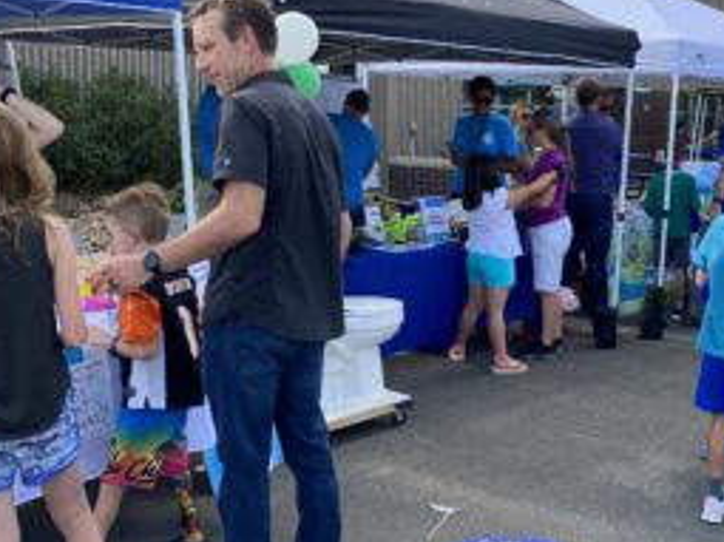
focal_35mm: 49
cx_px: 463
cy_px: 292
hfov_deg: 38.6
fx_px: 1024
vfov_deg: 29.6
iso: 32
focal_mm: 4.25
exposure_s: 1/235
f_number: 1.8
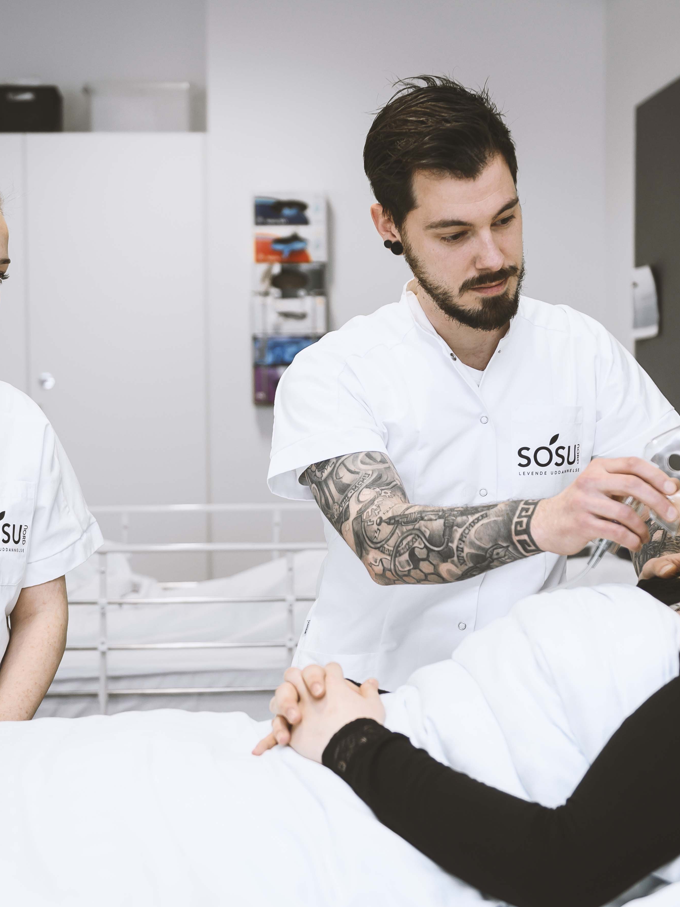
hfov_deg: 21.9
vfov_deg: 29.0
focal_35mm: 67
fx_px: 1755
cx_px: 391
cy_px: 452
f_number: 2.8
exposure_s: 1/160
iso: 400
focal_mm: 42
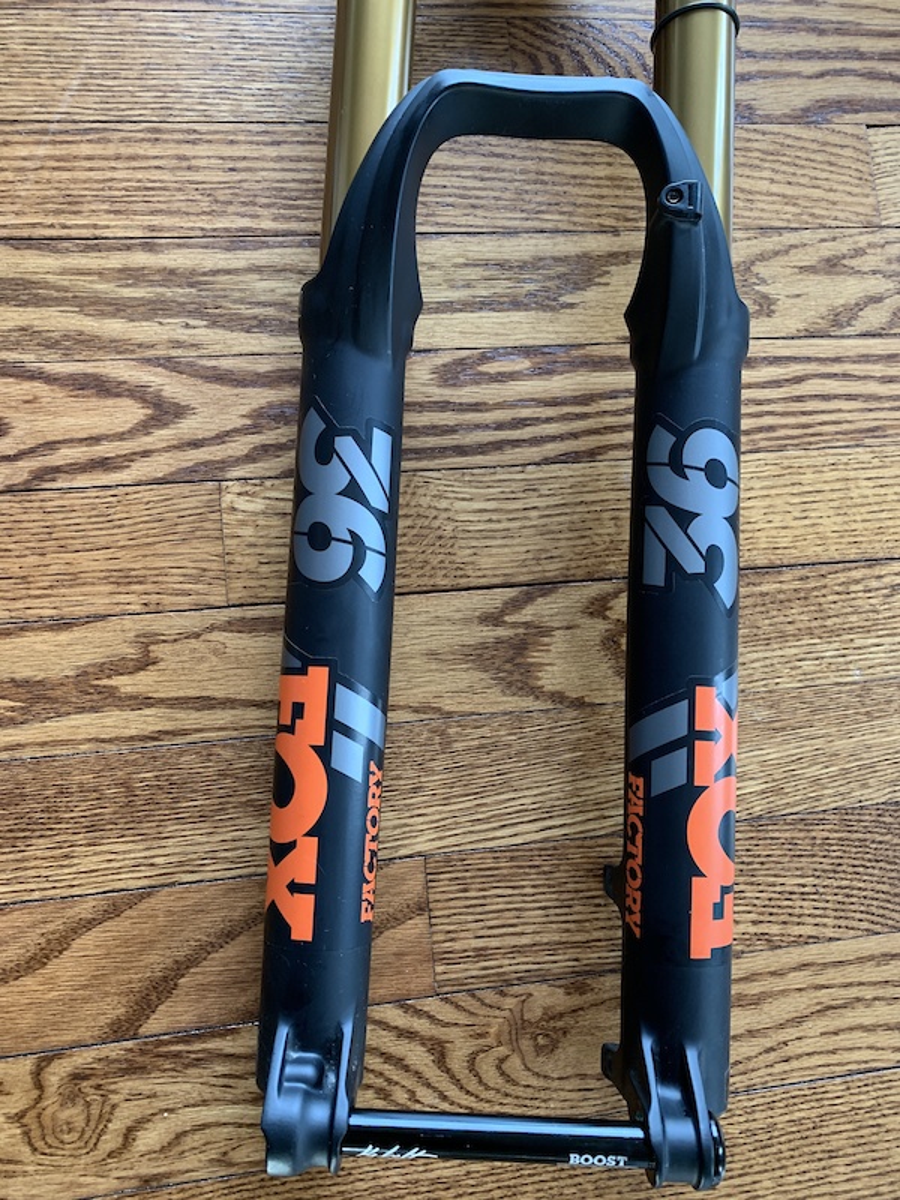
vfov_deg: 67.3
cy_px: 600
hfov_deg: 53.1
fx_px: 901
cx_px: 450
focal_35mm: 26
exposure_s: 1/60
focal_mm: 4.25
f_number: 1.8
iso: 200
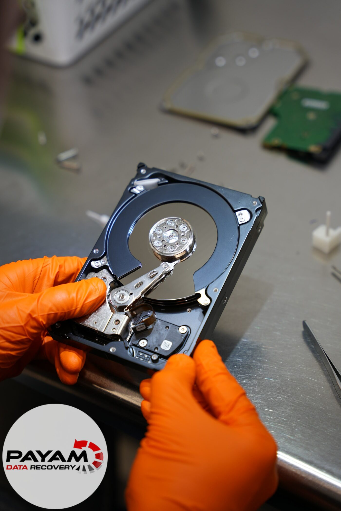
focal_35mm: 67
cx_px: 170
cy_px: 256
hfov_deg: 20.3
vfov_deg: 30.0
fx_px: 952
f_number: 2.8
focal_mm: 67.1
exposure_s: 1/100
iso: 160
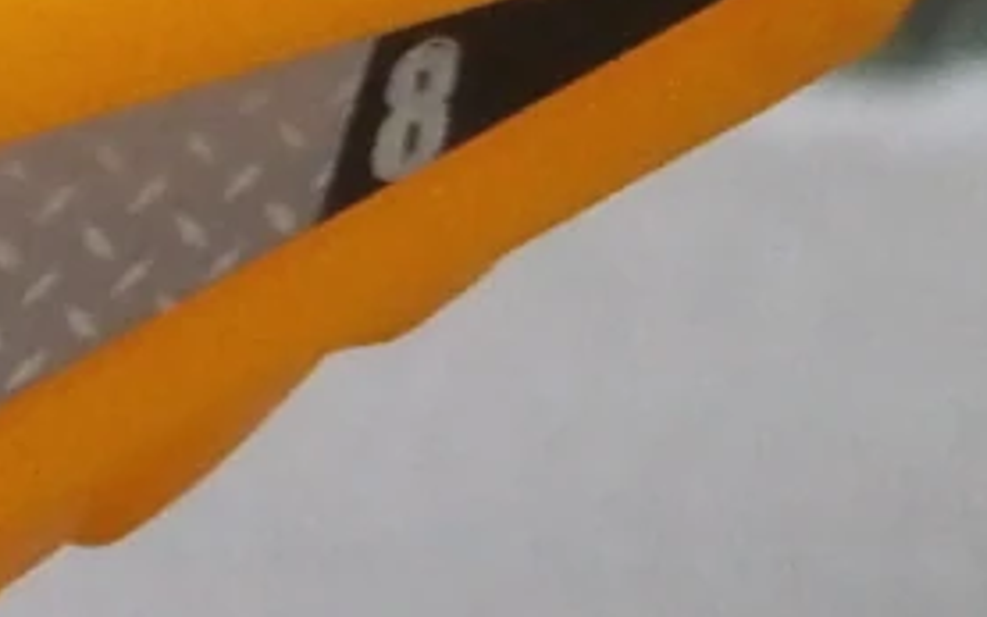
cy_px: 1088
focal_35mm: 345
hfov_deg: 5.8
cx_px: -1671
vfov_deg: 3.8
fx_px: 9278
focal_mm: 8.3
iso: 400
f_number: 3.4
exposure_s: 1/30
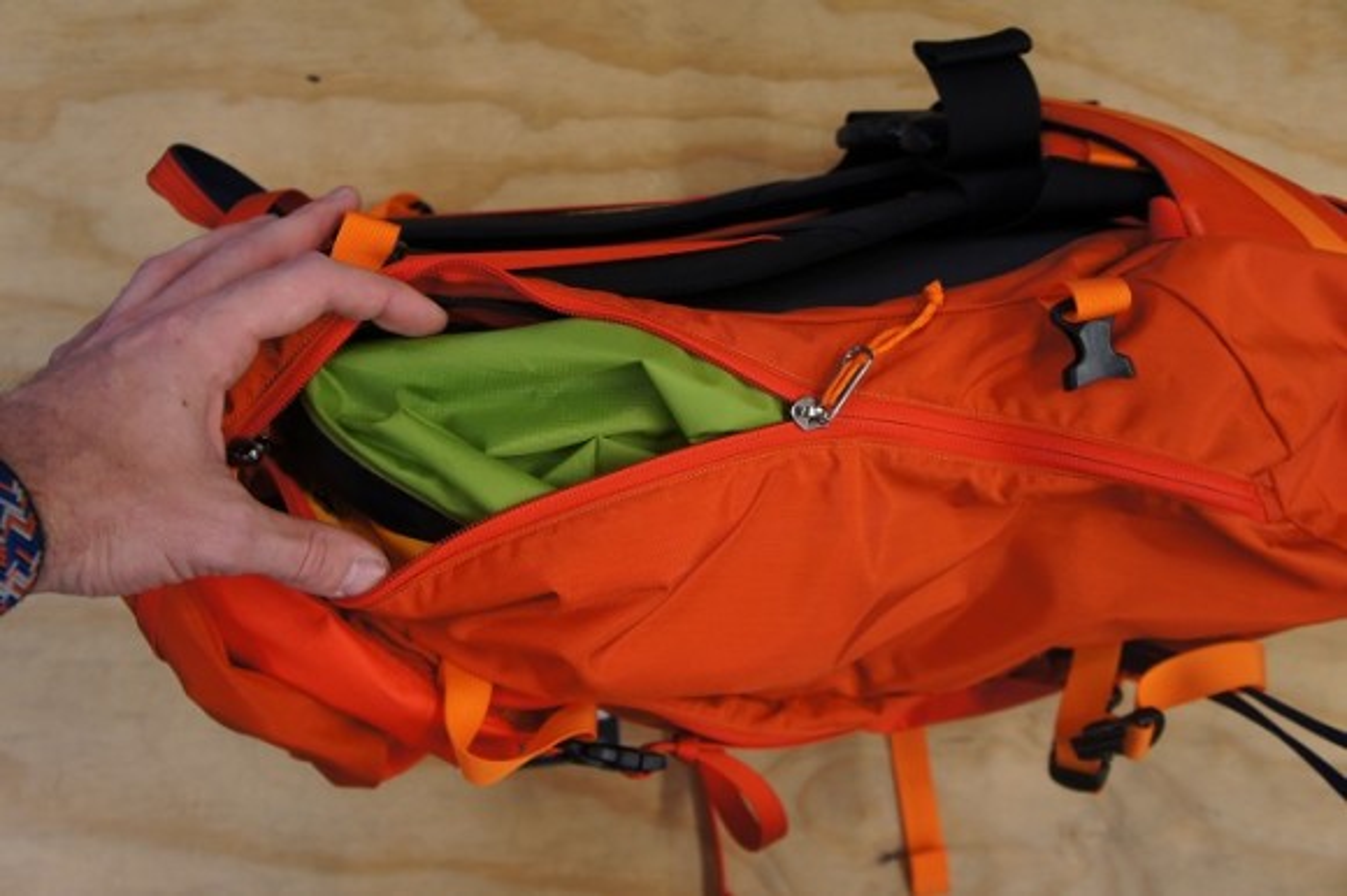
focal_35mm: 34
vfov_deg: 38.3
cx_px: 674
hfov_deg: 55.1
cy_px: 448
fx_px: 1290
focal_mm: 23
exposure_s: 1/40
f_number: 4
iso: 400
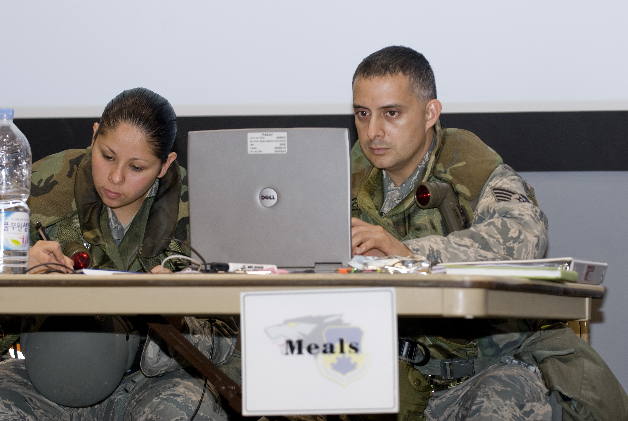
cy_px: 210
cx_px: 314
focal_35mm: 158
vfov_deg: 8.7
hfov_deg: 13.0
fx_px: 2751
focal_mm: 105
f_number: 4.5
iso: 400
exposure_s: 1/20
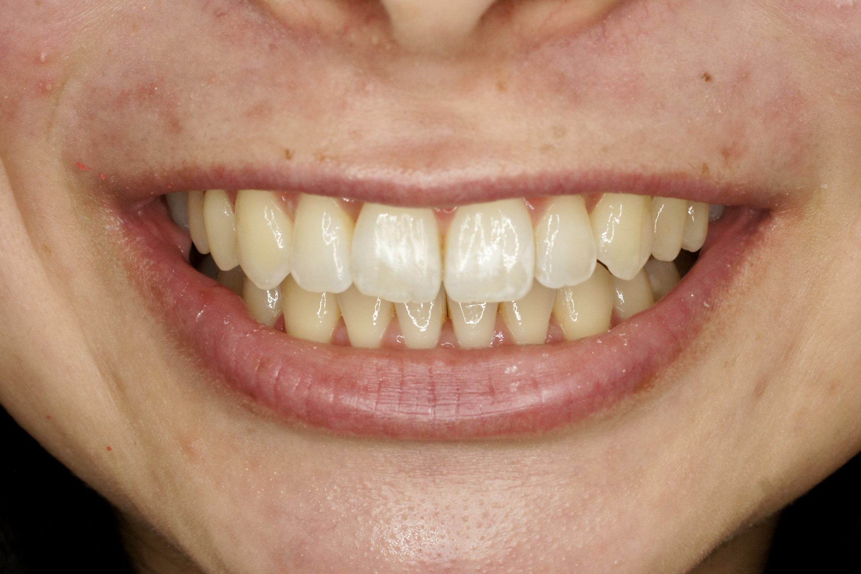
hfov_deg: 43.6
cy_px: 287
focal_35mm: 45
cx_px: 430
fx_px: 1076
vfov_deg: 29.9
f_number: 13
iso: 800
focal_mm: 30
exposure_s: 1/125
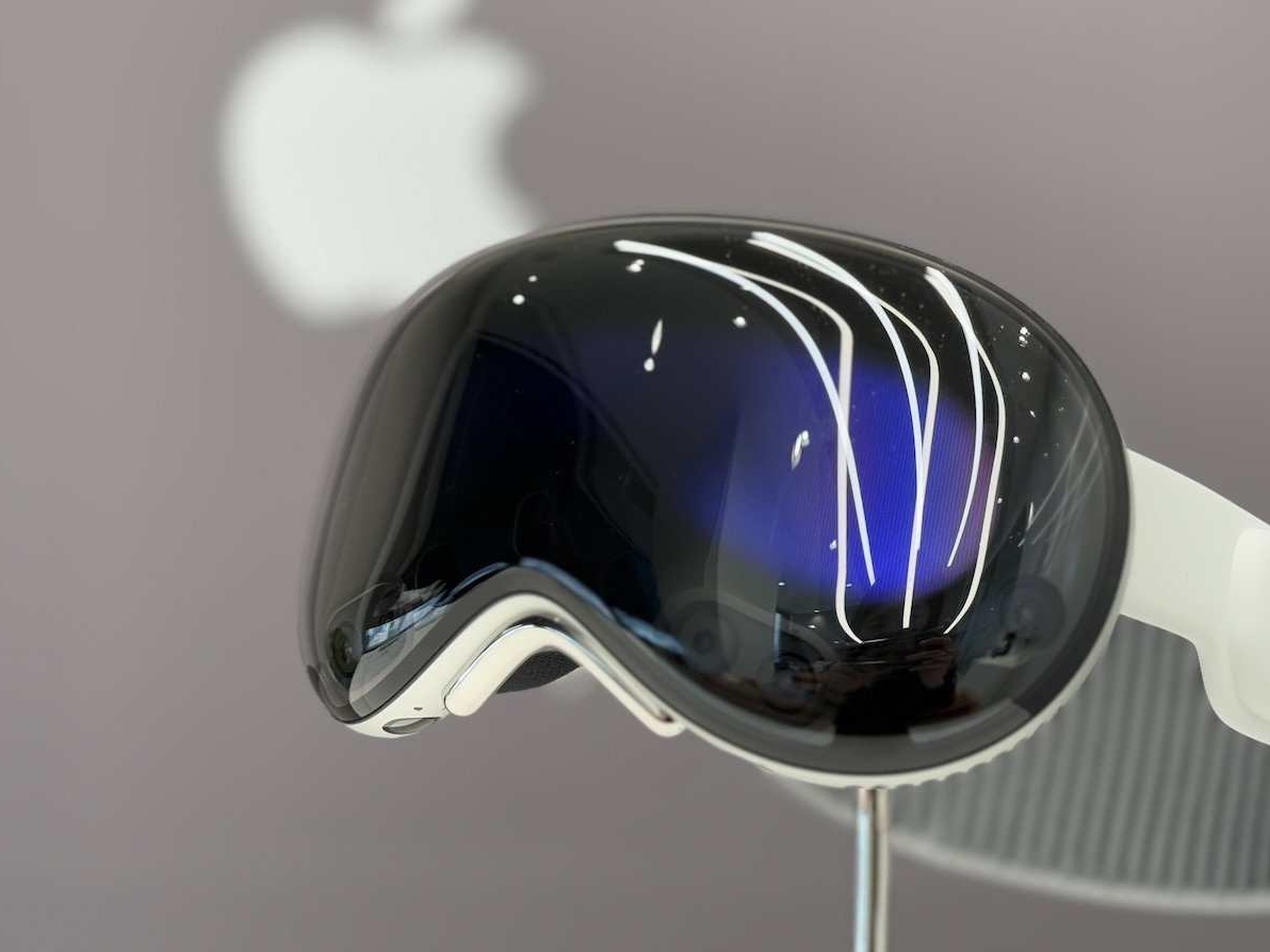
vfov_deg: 25.2
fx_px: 2128
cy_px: 405
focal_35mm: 58
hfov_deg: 33.2
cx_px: 711
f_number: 1.78
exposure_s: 1/120
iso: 160
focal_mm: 6.76
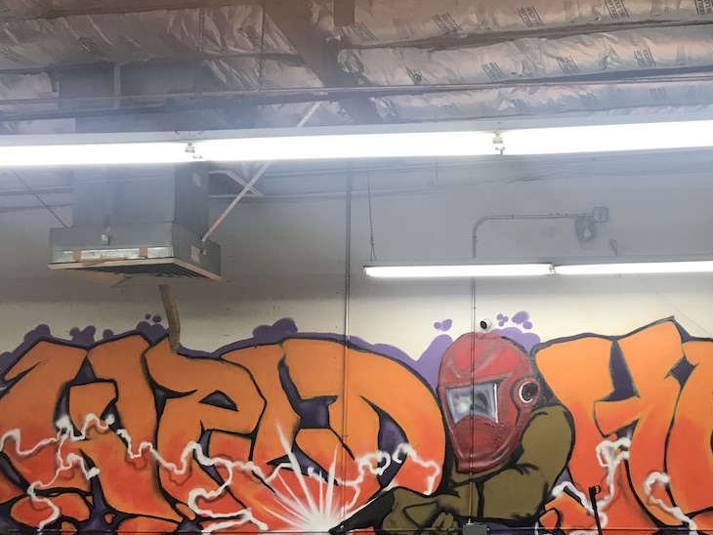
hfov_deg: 39.9
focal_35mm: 46
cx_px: 547
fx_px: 948
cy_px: 336
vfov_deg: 31.4
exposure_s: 1/30
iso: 20
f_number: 1.8
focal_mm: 3.99
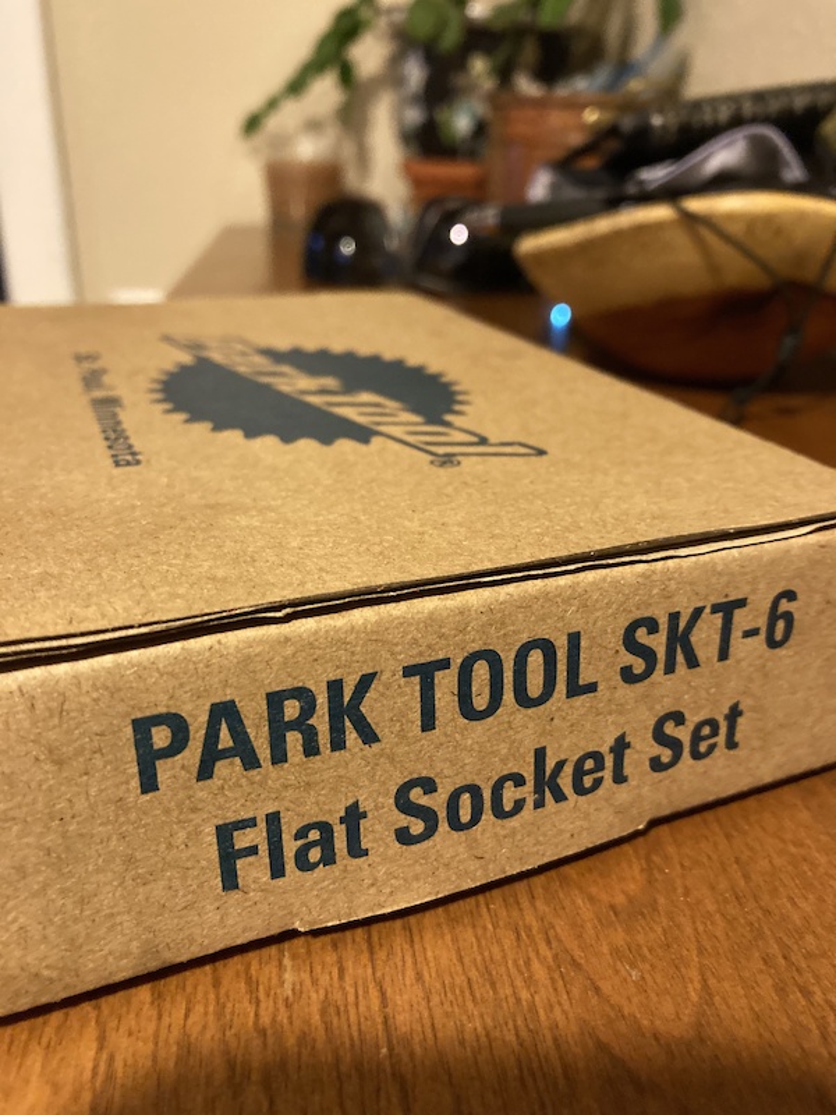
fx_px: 902
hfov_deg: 49.7
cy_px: 558
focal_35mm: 28
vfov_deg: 63.4
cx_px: 418
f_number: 1.8
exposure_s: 1/30
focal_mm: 3.99
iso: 500
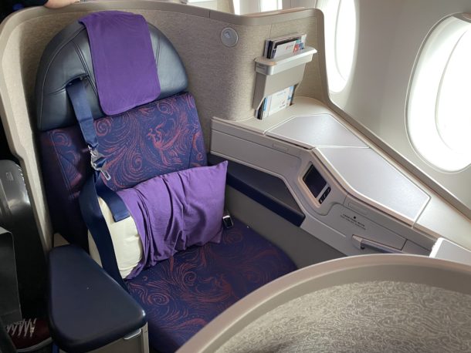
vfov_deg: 53.1
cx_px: 236
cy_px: 176
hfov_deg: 67.3
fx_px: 354
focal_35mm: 26
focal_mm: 4.25
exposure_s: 1/54
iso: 160
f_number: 1.8
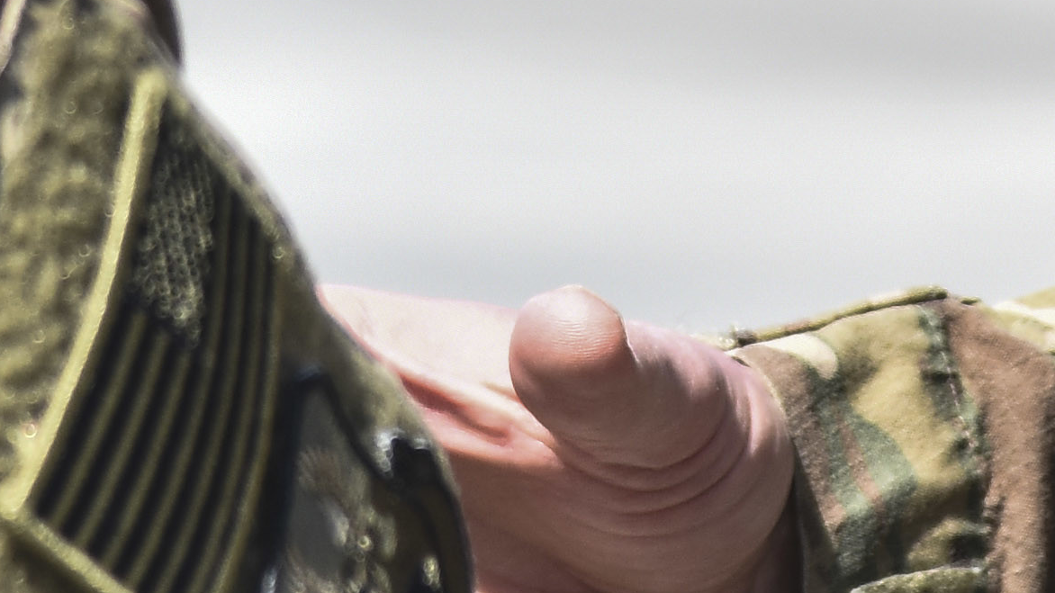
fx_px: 19329
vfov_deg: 1.7
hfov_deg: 3.1
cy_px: -1050
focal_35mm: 691
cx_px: 796
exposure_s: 1/1250
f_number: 4.5
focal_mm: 105
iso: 320
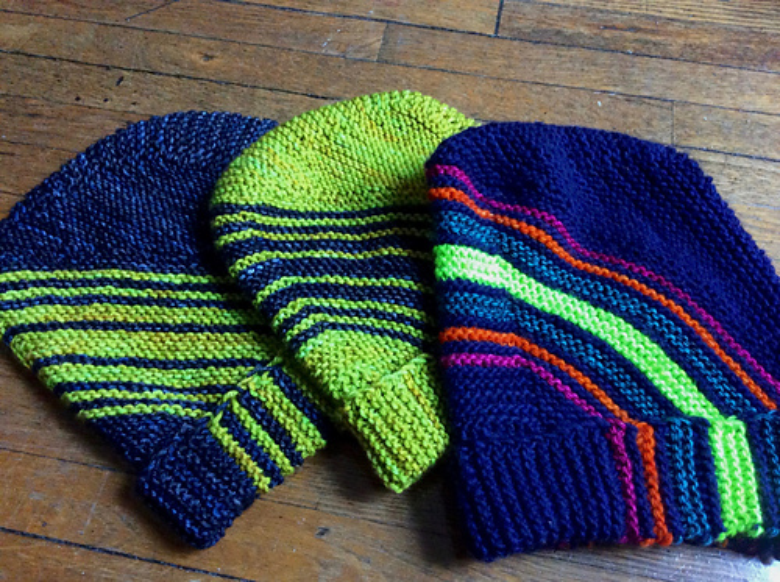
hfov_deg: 56.9
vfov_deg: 44.0
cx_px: 390
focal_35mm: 32
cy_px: 291
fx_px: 720
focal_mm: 3.3
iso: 320
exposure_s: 1/20
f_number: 2.4
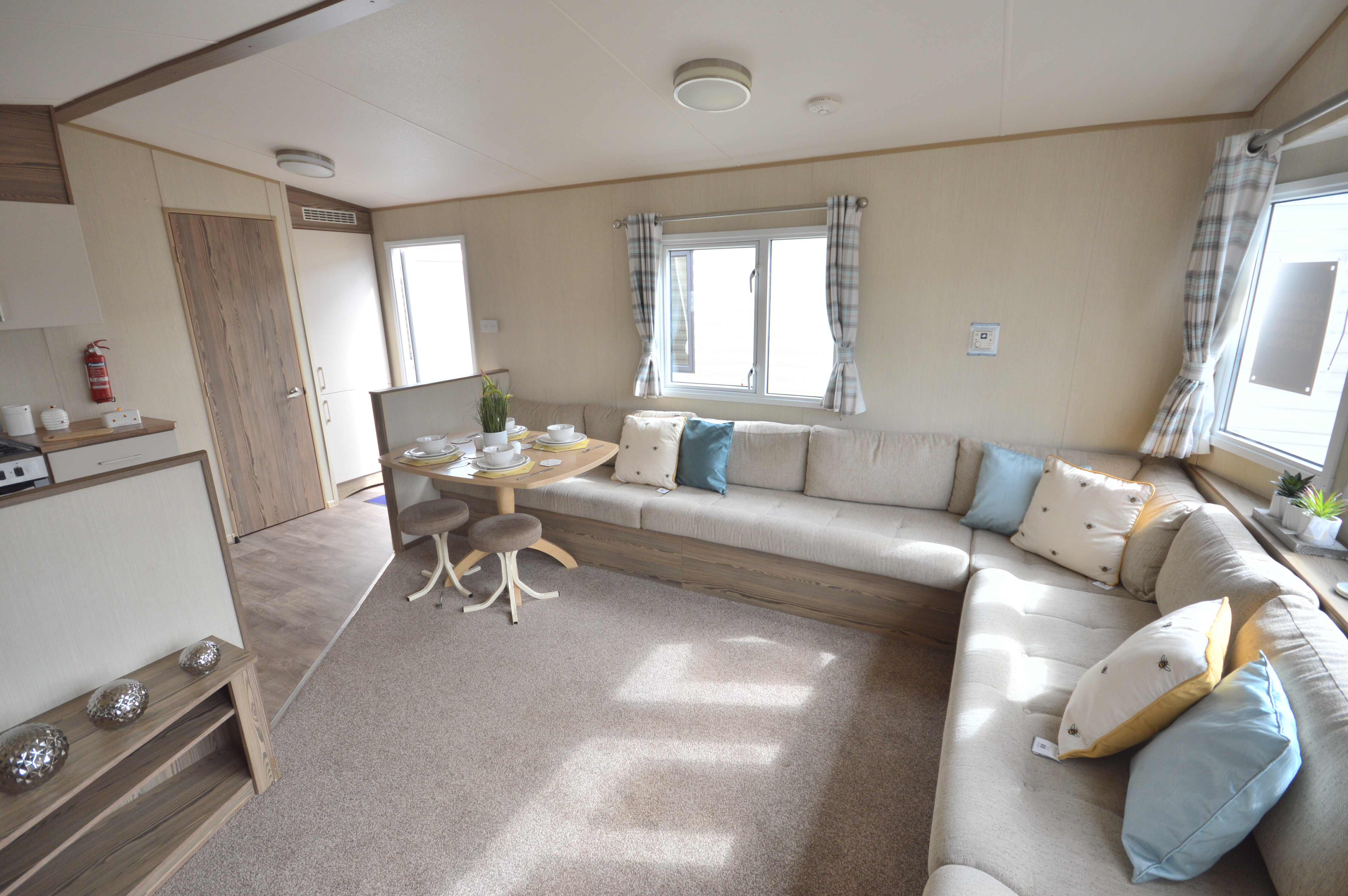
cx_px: 674
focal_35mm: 15
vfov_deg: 77.2
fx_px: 561
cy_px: 448
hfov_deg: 100.4
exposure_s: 1/125
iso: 250
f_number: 5.6
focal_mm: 10
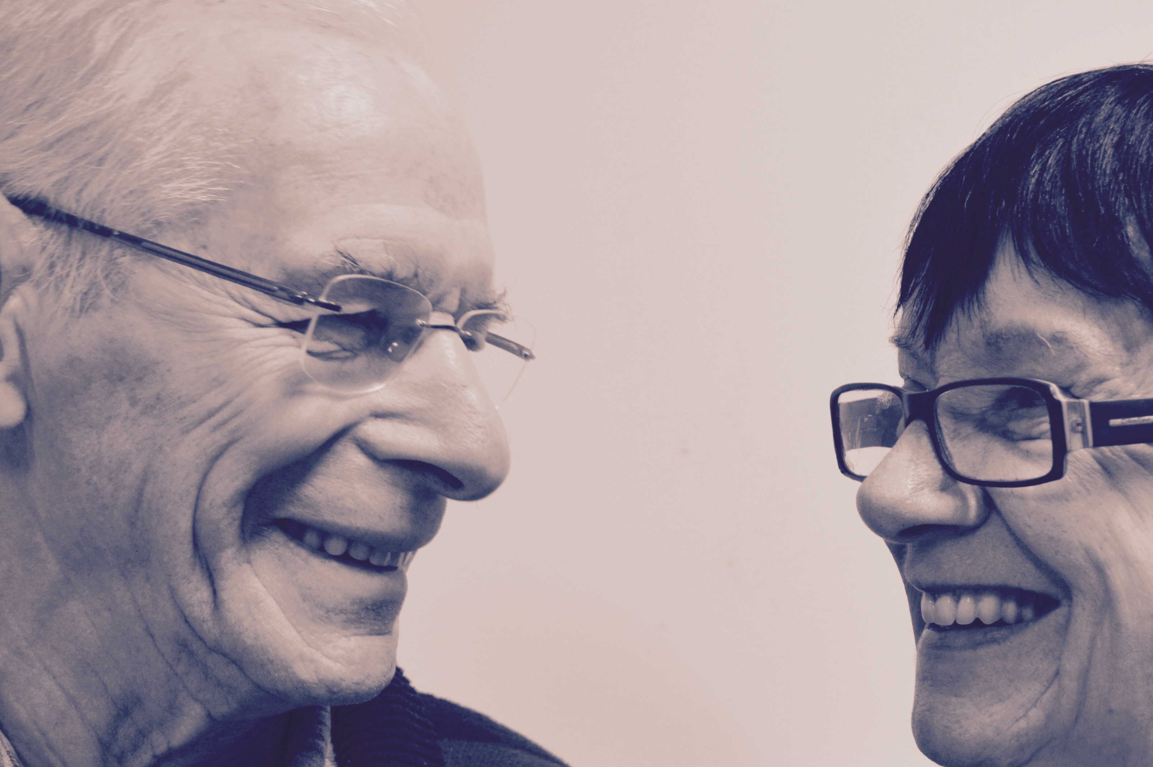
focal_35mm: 68
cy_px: 429
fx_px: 2176
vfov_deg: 20.0
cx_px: 706
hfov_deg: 29.6
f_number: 4
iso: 400
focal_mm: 24
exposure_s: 1/25
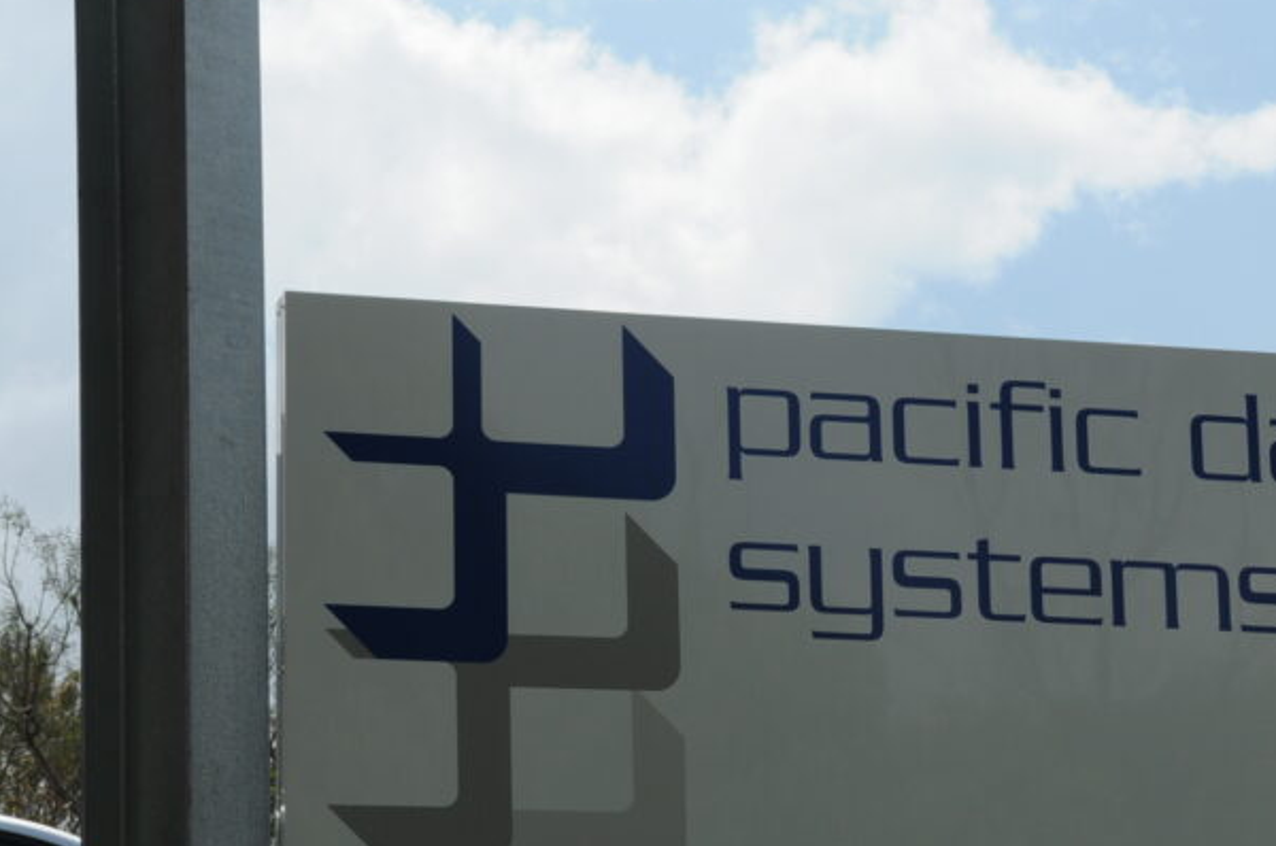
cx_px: 917
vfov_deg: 9.7
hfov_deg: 14.5
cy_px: 589
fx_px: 4984
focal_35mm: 141
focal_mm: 55
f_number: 13
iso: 200
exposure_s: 1/320
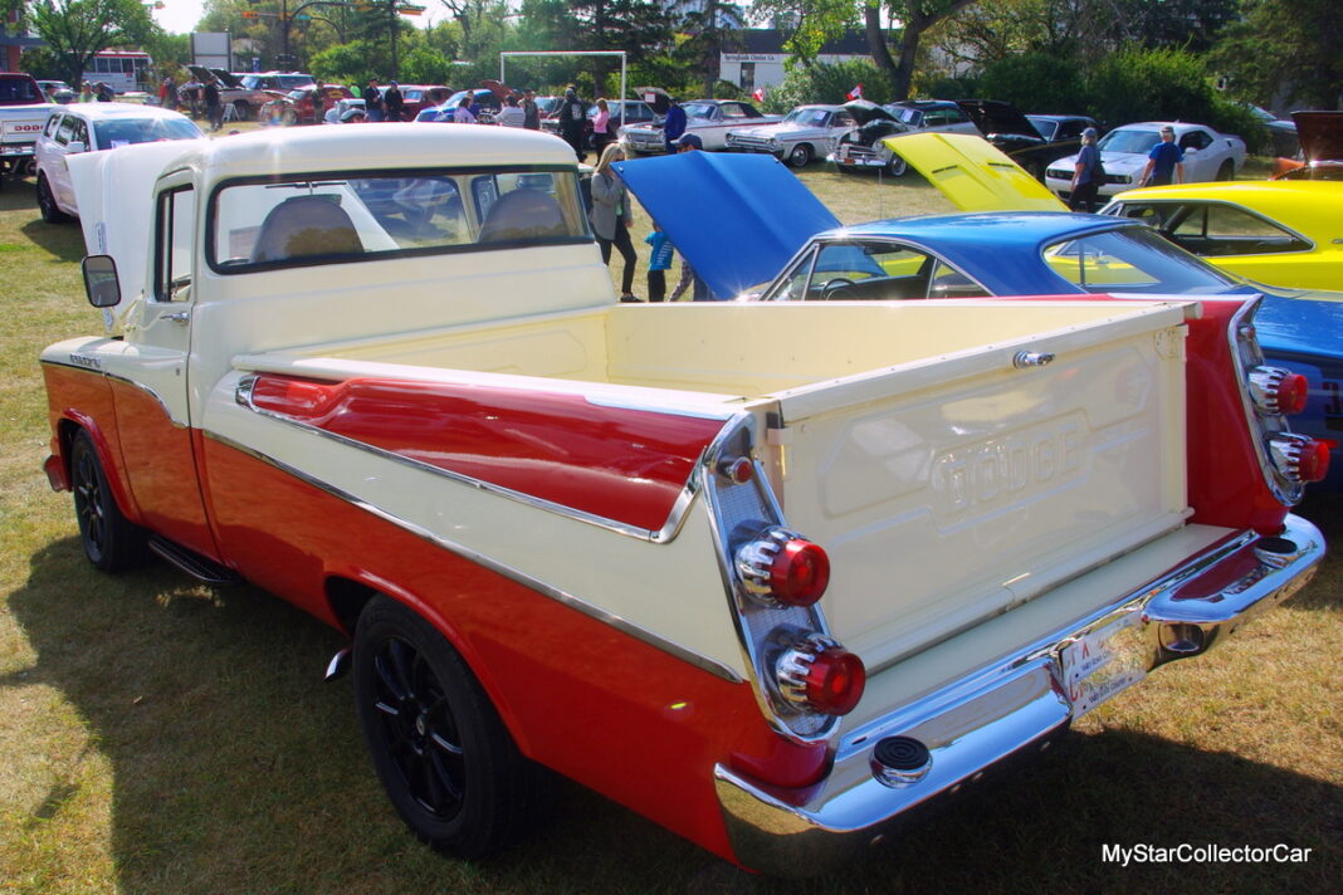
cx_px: 672
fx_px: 1007
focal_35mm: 27
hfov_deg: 67.4
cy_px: 448
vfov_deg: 47.9
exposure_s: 1/180
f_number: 9.5
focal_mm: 18
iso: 100
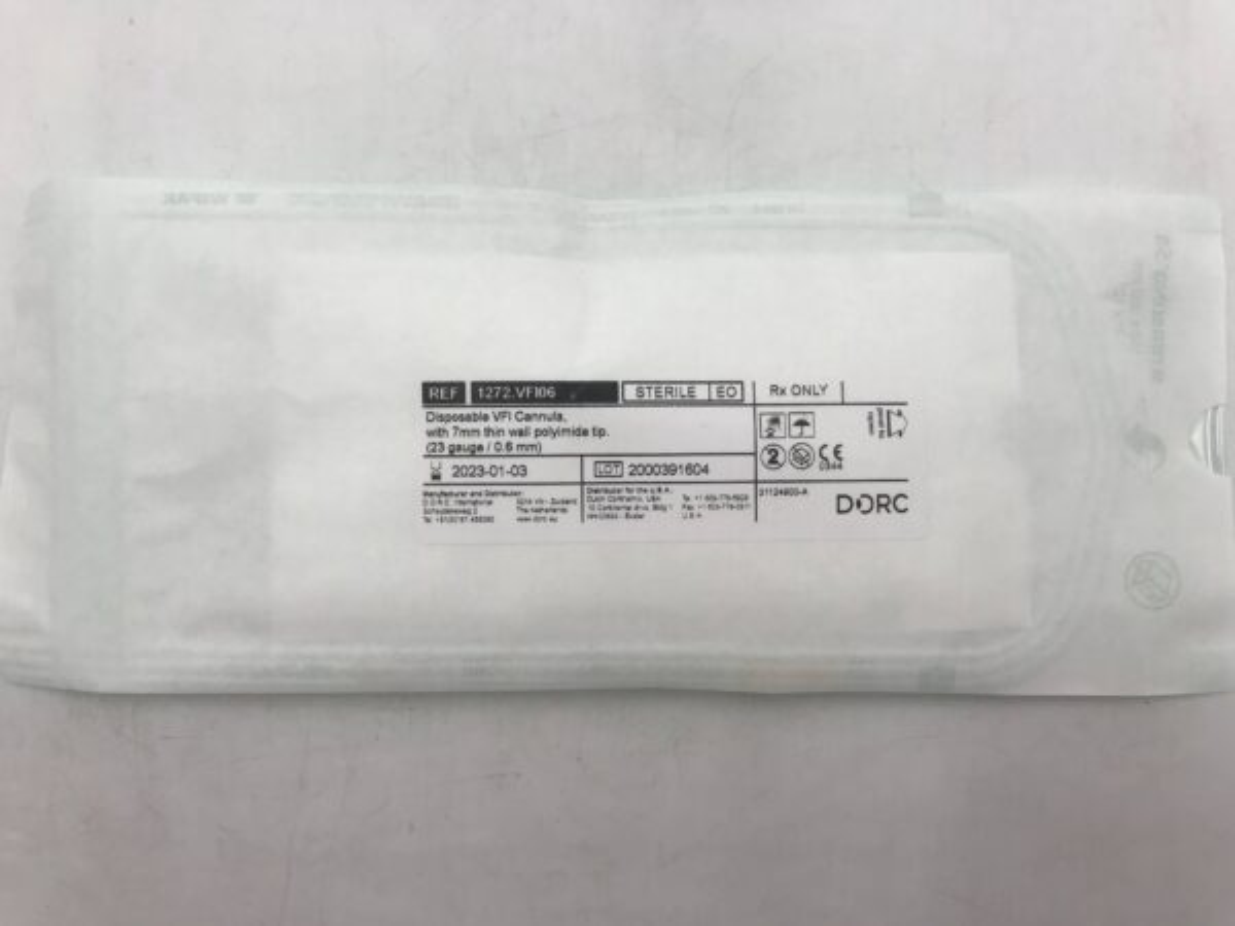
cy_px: 463
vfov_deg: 49.7
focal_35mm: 28
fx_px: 999
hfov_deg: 63.4
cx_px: 618
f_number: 1.8
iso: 25
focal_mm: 3.99
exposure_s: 1/120
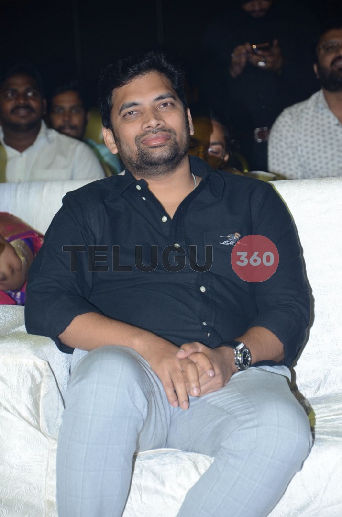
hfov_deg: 8.7
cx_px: 171
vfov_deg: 13.1
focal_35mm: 158
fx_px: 2255
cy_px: 258
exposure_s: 1/125
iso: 640
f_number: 5.6
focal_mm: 105
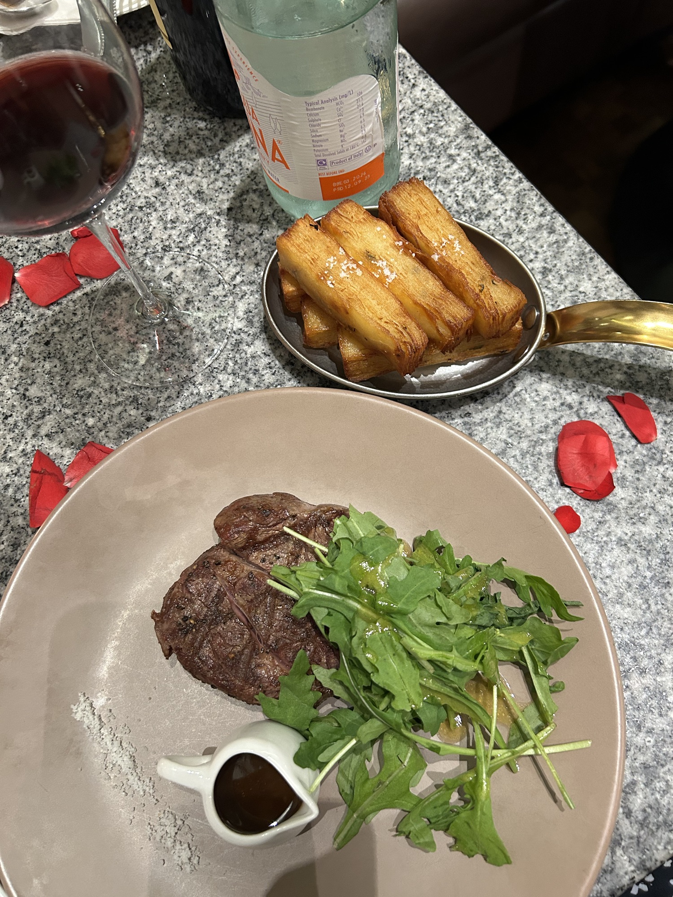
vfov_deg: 67.3
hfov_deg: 53.1
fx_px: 674
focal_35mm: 26
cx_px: 336
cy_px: 448
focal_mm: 5.7
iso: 320
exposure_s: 1/50
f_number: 1.5
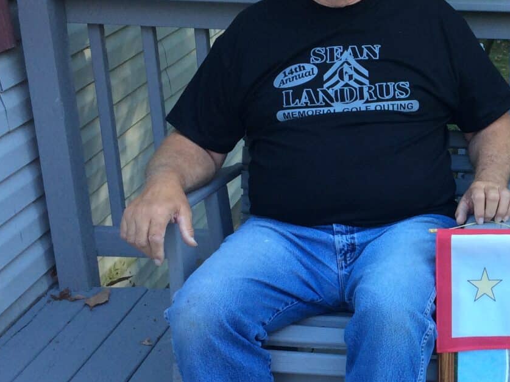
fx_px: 1046
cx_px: 570
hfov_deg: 25.3
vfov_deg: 20.6
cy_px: 253
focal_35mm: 71
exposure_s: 1/120
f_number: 2.2
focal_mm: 4.15
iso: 64
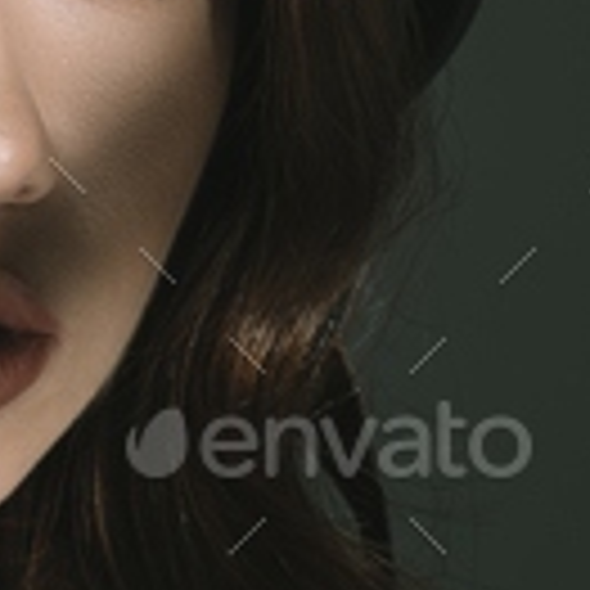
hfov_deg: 3.6
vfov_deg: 3.6
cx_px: -360
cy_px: 410
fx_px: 9372
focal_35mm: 486
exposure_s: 1/160
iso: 200
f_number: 6.3
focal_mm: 85
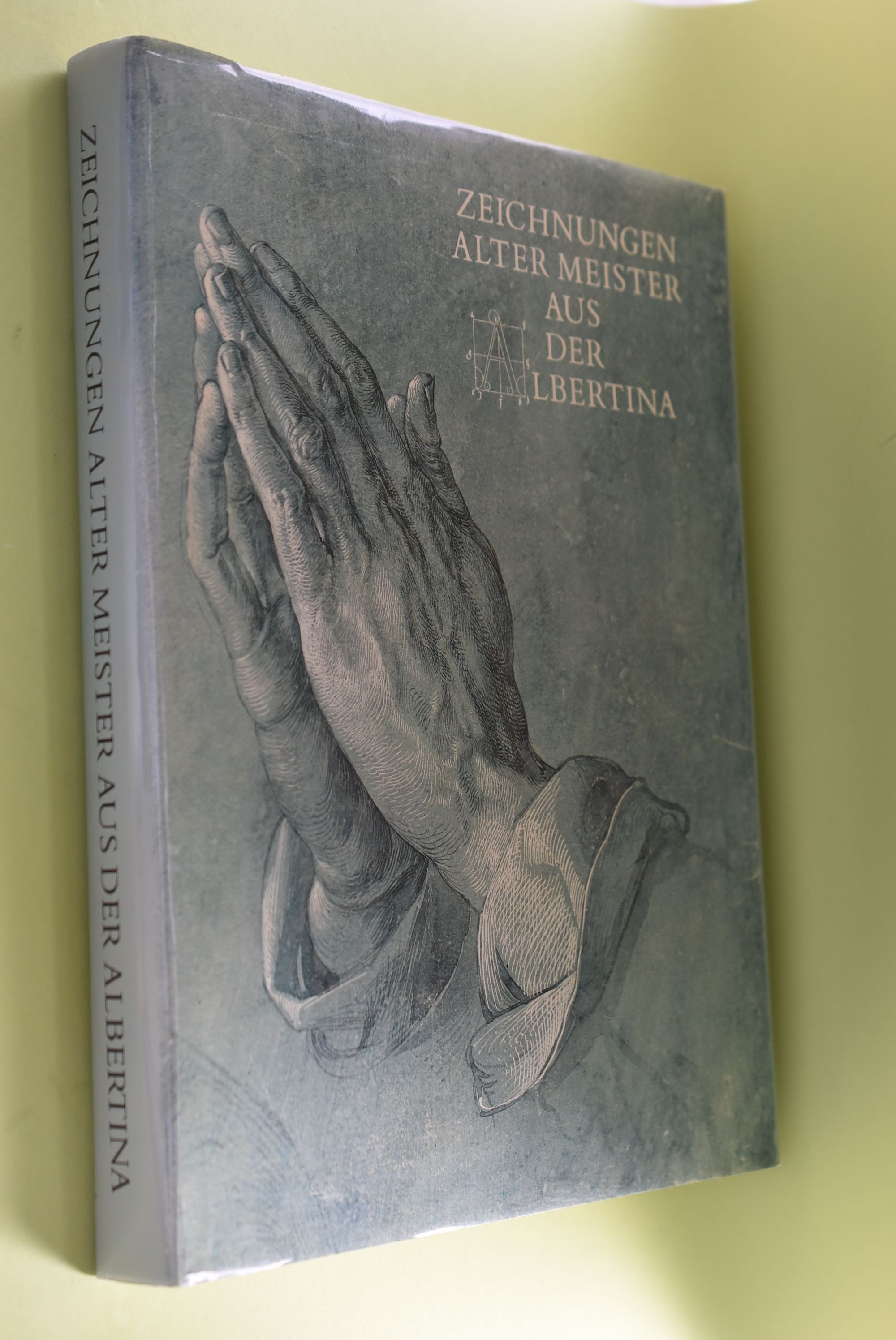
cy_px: 670
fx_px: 2236
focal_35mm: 60
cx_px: 448
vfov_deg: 33.4
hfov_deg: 22.7
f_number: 4
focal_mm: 40
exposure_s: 1/60
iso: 450
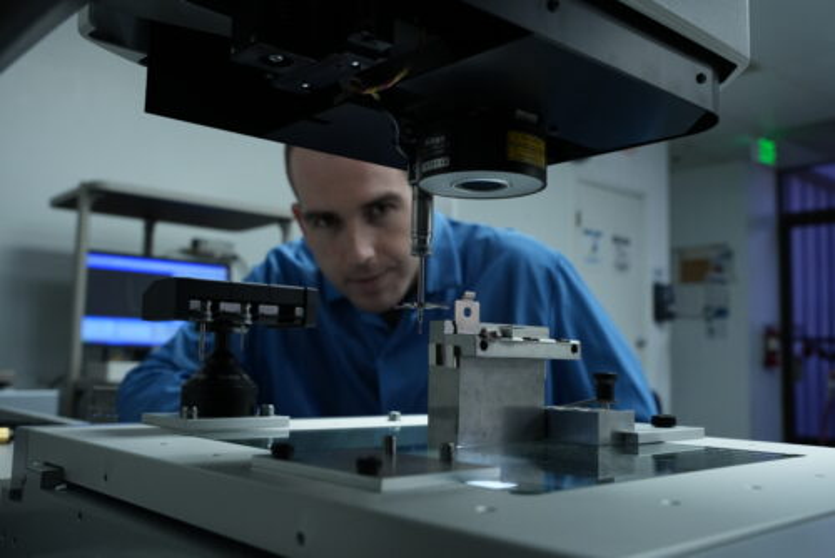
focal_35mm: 35
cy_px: 279
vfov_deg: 37.9
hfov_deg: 54.4
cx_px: 418
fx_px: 812
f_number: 7.1
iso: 3200
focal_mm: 35
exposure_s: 1/100
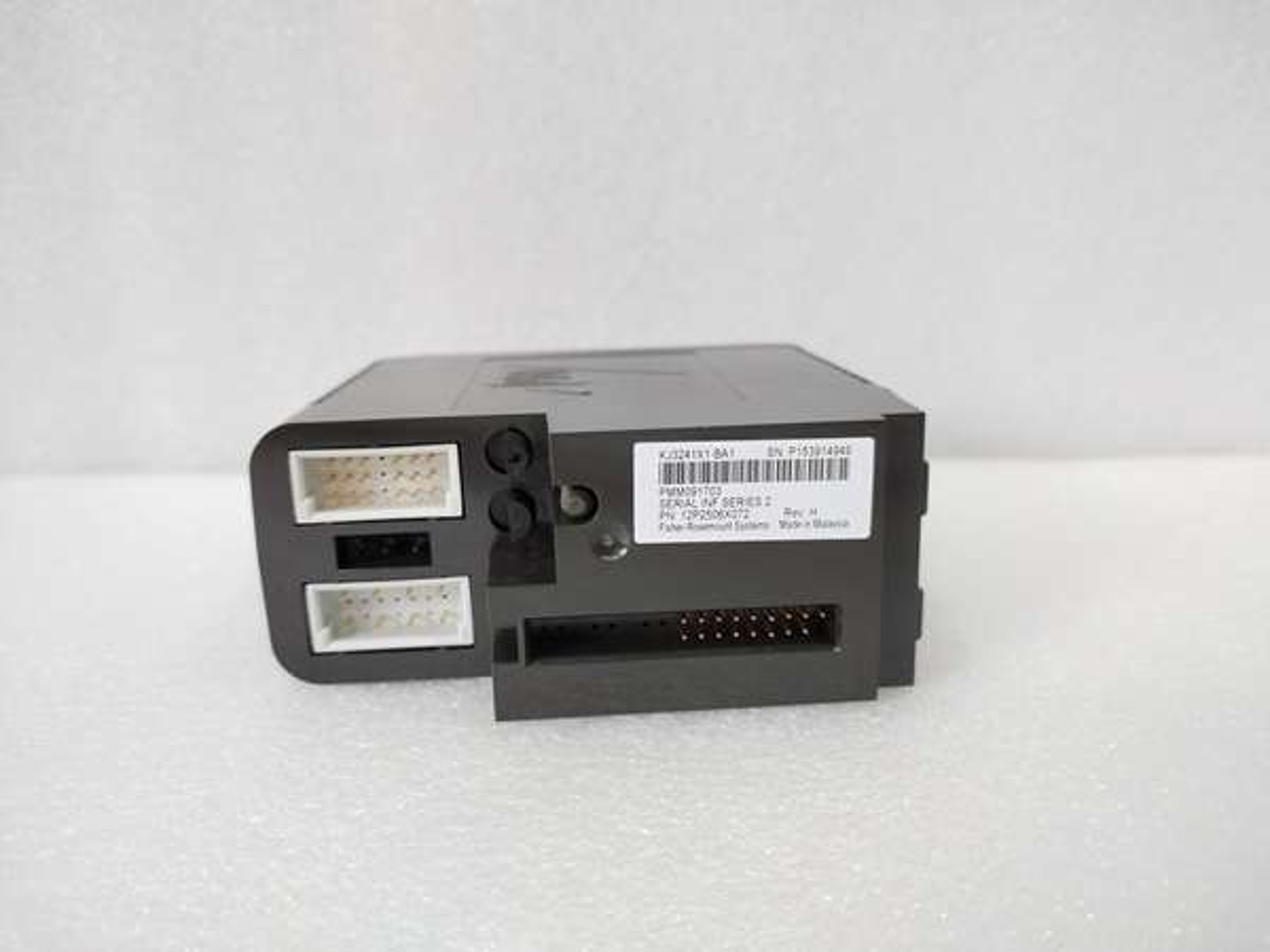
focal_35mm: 26
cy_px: 476
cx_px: 635
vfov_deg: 53.1
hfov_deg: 67.3
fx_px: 954
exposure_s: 1/33.3
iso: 270
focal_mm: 4.75
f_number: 1.8
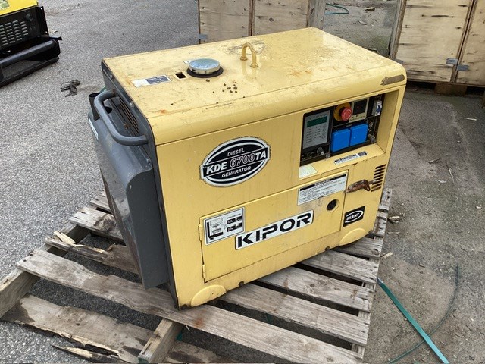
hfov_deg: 58.4
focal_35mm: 31
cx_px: 242
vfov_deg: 45.4
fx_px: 434
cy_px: 182
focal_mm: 3.3
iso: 25
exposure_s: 1/463
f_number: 2.4
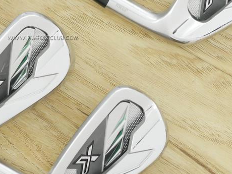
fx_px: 932
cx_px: 43
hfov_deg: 14.1
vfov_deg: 10.6
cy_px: -8
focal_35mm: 139
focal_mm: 25
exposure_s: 1/40
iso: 1600
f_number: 4.5
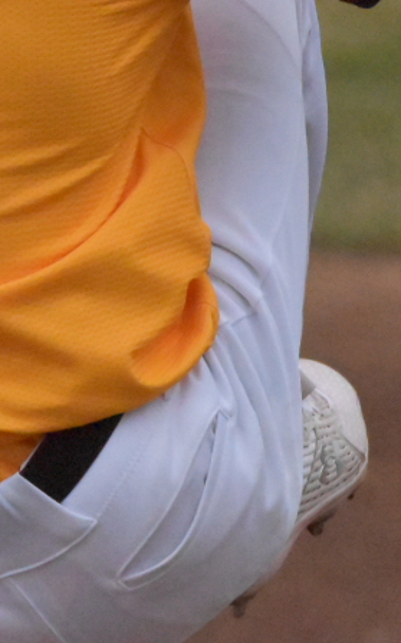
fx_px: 43651
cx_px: 83
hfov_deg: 0.5
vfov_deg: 0.8
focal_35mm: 2494
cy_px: -52
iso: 10000
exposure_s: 1/4000
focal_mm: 450
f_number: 11
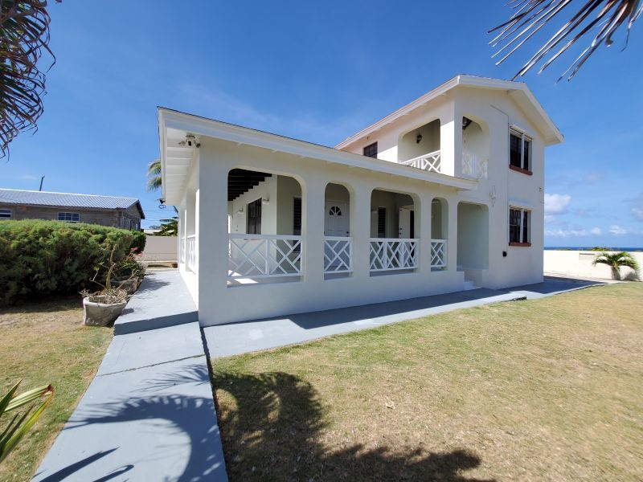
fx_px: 241
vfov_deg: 89.9
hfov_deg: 106.2
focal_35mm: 13
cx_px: 322
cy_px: 241
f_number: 2.2
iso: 50
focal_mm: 1.8
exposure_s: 1/1016
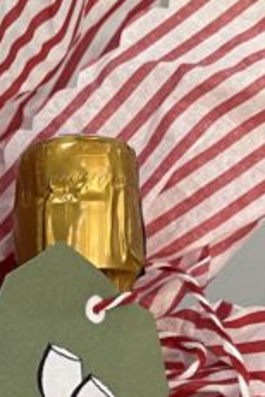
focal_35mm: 120
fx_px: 1325
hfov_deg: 11.0
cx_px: -119
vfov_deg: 16.4
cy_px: 476
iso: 100
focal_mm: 5.1
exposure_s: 1/60
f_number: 1.6
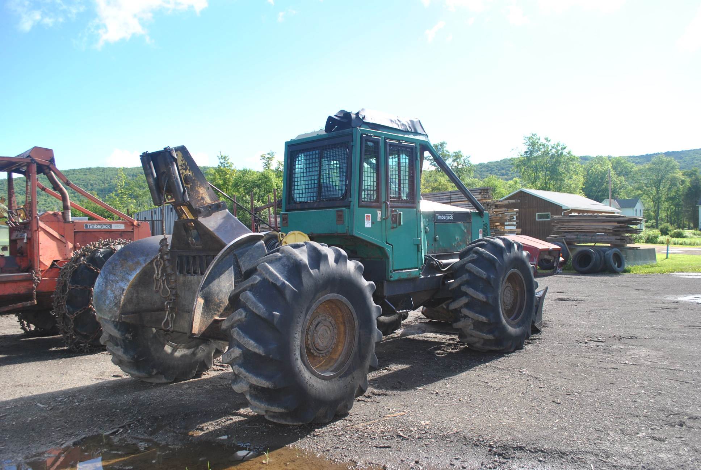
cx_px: 350
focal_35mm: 27
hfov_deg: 67.3
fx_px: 526
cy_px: 235
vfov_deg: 48.0
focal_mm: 18
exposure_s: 1/200
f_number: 5
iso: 100
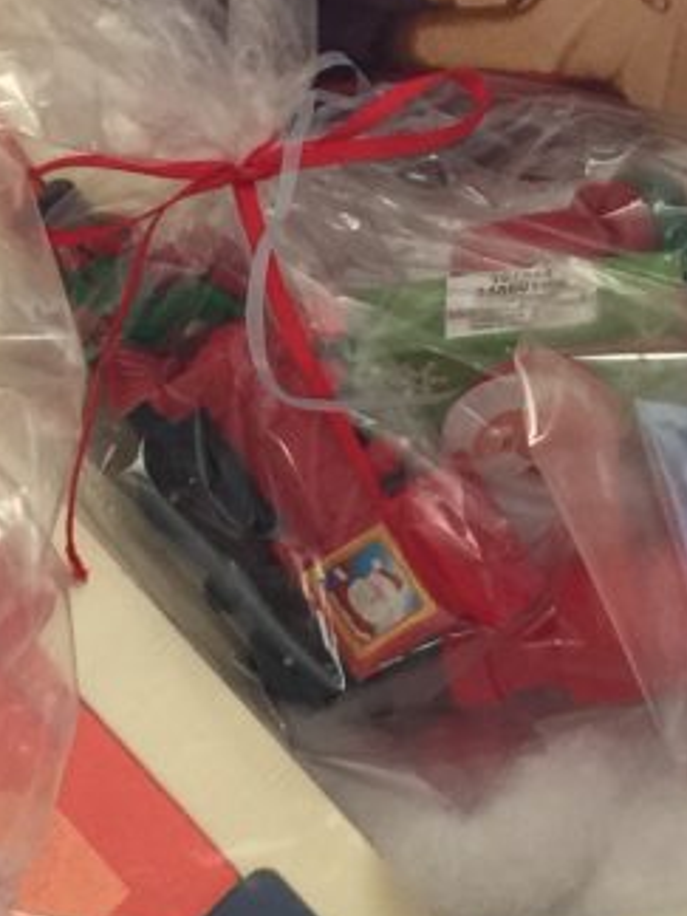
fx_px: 3414
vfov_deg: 15.1
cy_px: 45
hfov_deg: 11.4
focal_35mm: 129
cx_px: 698
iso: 64
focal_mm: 4.15
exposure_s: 1/15
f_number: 2.2
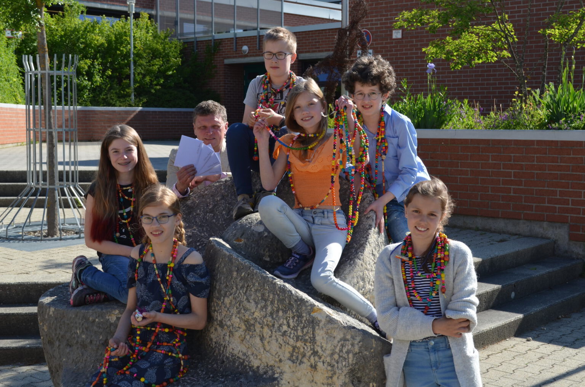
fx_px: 851
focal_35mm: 52
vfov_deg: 25.6
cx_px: 292
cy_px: 194
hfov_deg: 37.9
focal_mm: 35
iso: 180
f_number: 8
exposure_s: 1/250
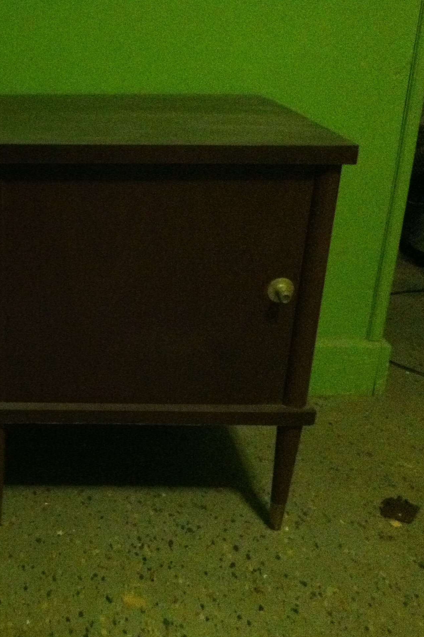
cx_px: 14
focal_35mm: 49
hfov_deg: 26.3
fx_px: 866
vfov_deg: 40.3
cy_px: 320
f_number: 2.8
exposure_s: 1/15
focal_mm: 3.85
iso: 1000
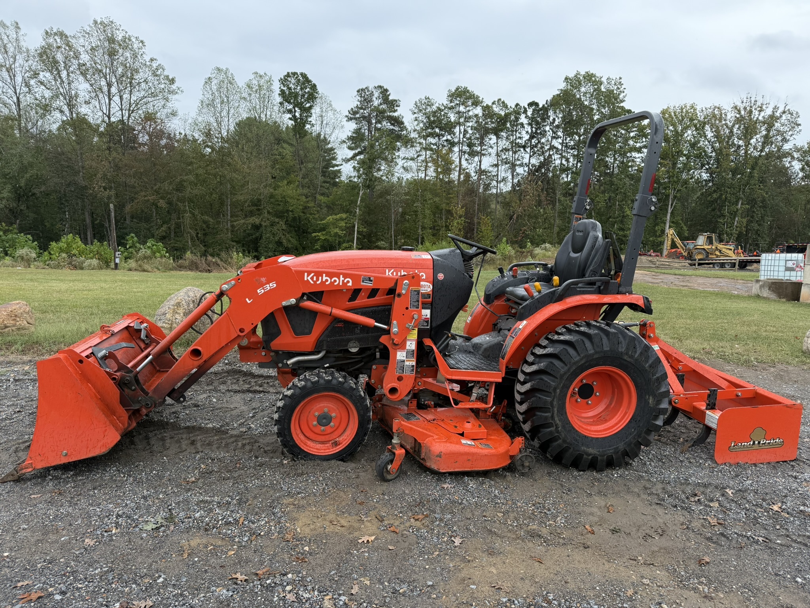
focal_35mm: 24
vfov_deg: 56.8
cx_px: 405
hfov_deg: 71.6
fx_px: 562
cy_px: 304
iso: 100
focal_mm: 6.76
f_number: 1.78
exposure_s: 1/1770
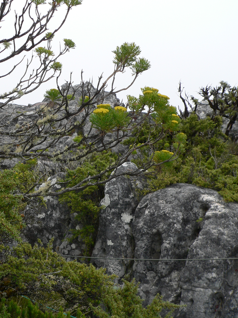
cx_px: 46
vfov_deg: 38.9
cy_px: 159
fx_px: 449
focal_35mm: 49
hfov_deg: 29.0
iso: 80
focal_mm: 6
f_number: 4
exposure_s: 1/160
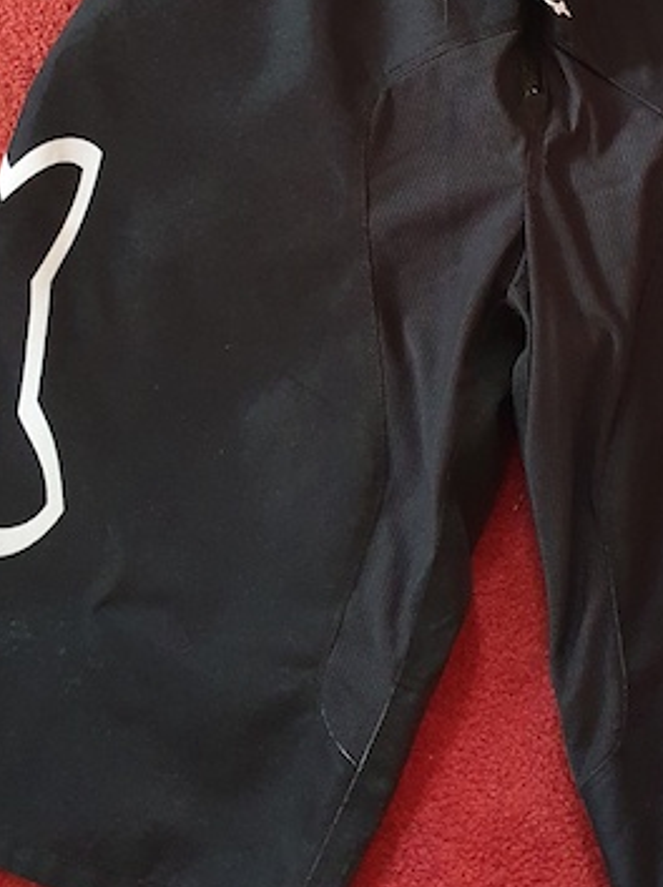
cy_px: 178
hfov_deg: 24.5
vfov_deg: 31.9
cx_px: 510
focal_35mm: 59
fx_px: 1509
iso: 640
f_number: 1.5
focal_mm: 4.32
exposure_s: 1/25
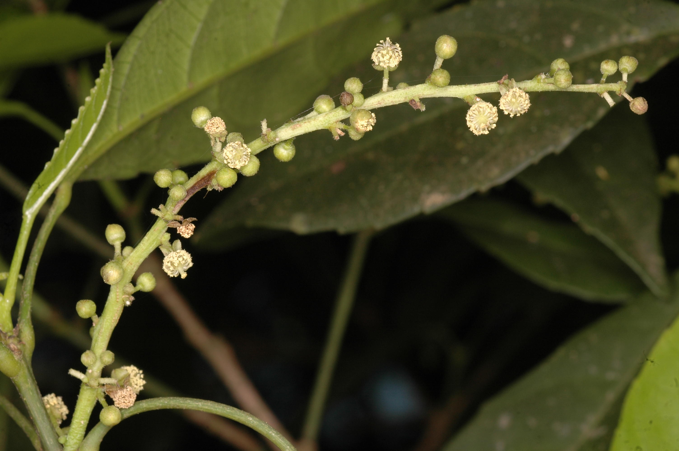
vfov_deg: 15.2
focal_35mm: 90
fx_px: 1696
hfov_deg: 22.6
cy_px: 226
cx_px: 340
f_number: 22
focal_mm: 60
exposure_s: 1/160
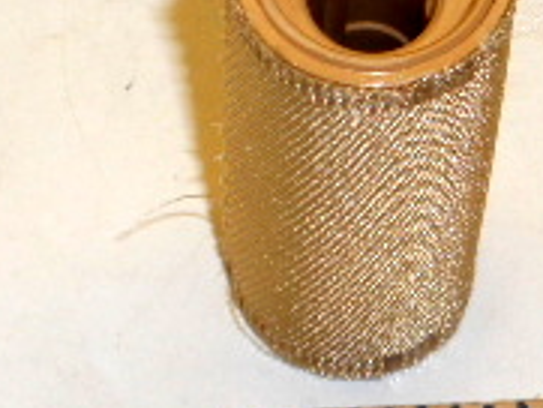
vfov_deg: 5.5
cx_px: 537
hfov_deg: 7.2
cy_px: 237
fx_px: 4270
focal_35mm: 272
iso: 80
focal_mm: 13.9
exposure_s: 1/60
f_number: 5.9
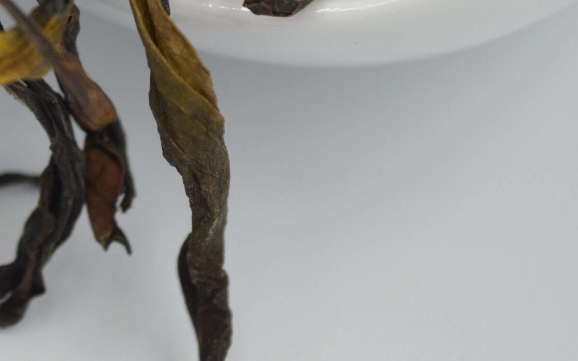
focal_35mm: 155
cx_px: 9
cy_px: -43
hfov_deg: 13.3
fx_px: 2442
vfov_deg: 8.4
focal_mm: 48
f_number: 5.6
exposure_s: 1/125
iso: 200
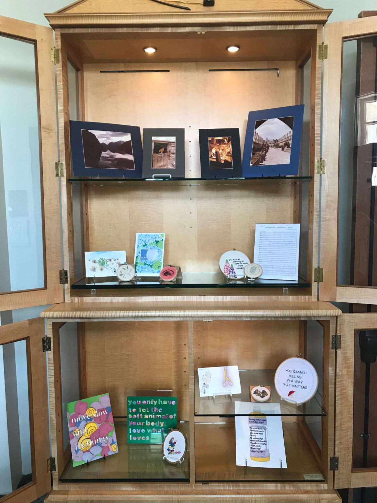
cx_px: 188
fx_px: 407
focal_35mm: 28
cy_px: 252
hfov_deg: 49.7
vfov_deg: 63.4
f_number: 1.8
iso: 32
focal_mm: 3.99
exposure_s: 1/30
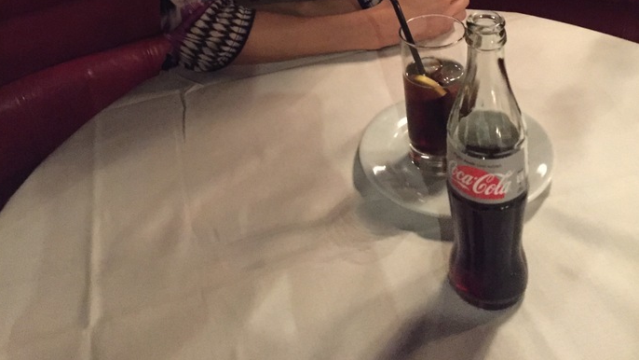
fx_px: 729
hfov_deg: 47.4
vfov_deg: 25.3
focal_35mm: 43
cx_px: 314
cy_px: -54
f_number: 2.2
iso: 1250
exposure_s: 1/17
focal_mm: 4.15
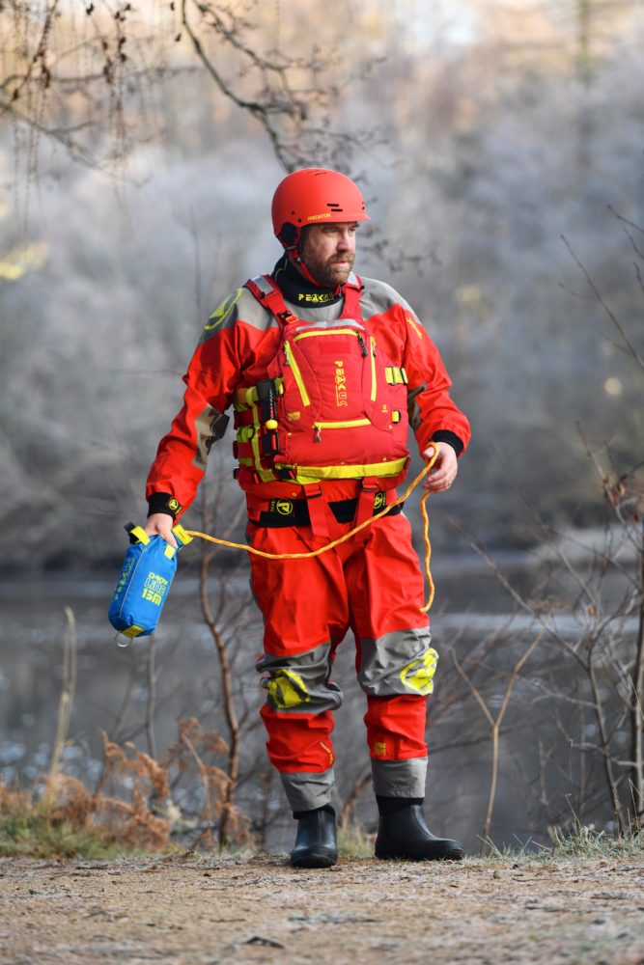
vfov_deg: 11.4
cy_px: 482
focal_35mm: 180
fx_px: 4828
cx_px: 322
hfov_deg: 7.6
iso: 400
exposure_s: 1/250
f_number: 4
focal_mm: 180
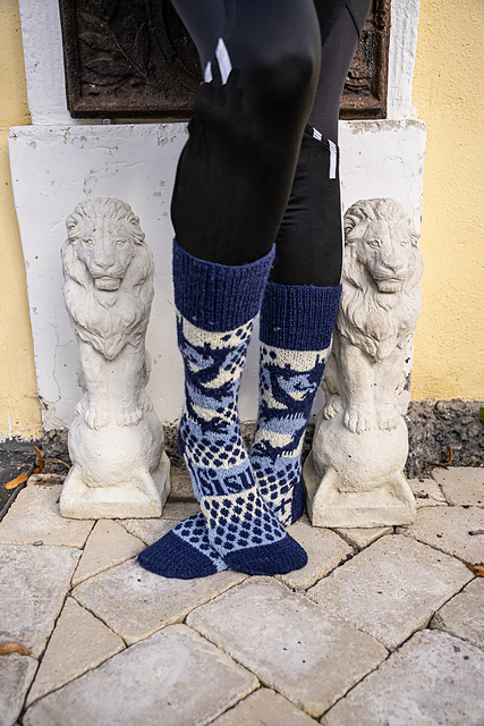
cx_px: 242
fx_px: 687
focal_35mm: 34
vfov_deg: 55.6
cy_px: 363
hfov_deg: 38.8
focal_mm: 34.1
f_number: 4.5
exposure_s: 1/400
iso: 100
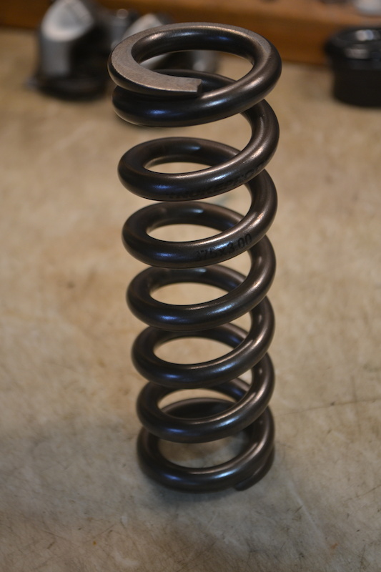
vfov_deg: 28.1
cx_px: 190
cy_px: 286
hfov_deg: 18.9
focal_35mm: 72
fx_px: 1143
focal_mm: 48
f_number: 5.6
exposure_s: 1/15
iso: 500
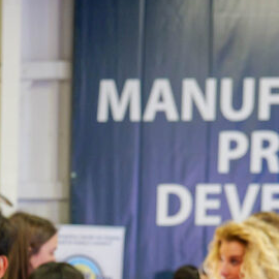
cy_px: 426
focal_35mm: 116
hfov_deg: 14.2
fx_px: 1058
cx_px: -118
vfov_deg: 14.0
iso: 2000
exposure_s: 1/60
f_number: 4
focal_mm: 24
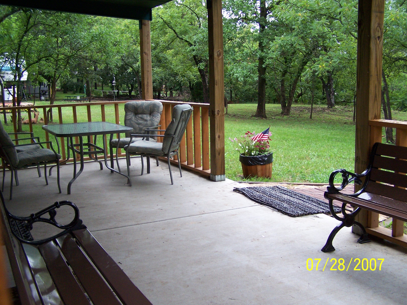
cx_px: 204
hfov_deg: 49.0
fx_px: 447
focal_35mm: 38
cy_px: 152
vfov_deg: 37.7
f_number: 2.8
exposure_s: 1/60
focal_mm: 6.3
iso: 140
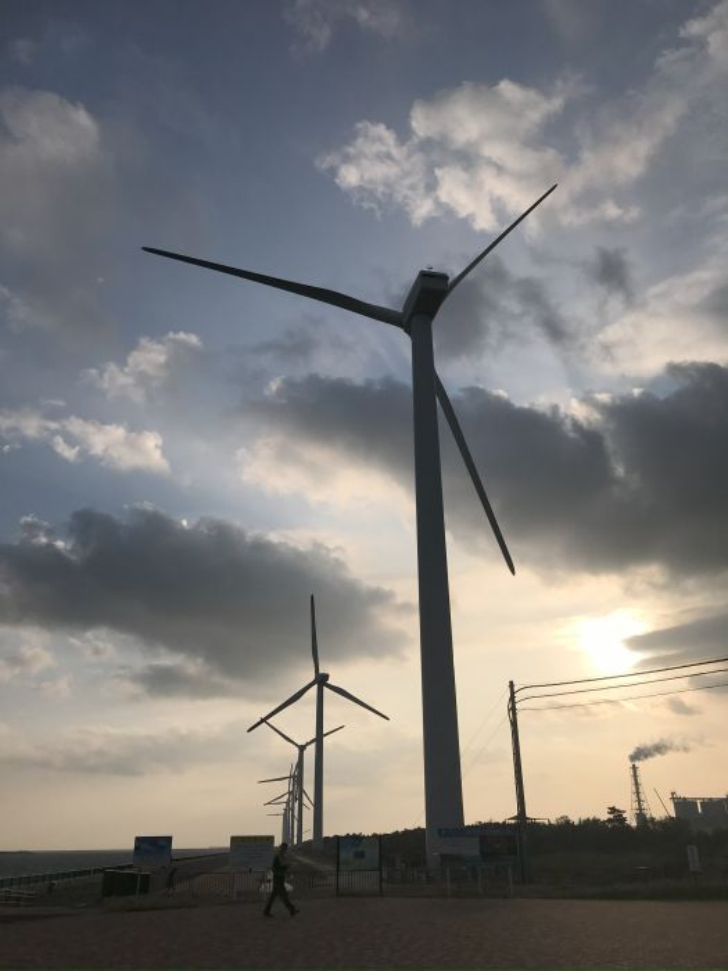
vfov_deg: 63.4
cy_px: 486
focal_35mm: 28
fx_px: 785
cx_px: 364
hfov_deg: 49.7
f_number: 1.8
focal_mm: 3.99
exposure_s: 1/10638
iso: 20
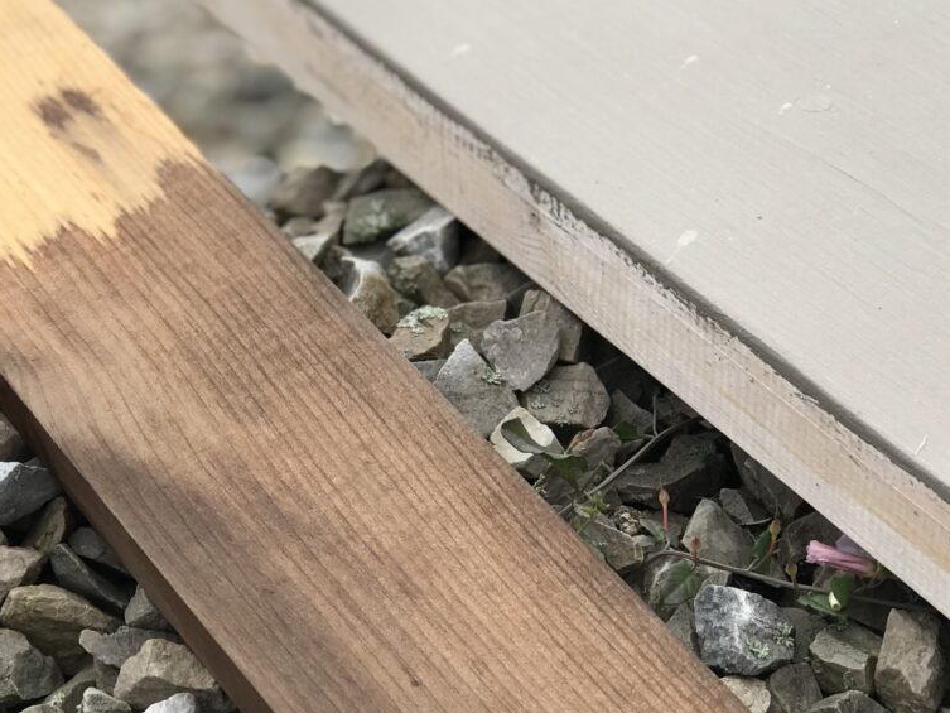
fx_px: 2992
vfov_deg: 13.6
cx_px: 317
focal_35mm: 109
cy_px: 478
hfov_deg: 18.0
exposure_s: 1/409
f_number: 2.8
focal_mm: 6.6
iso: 20
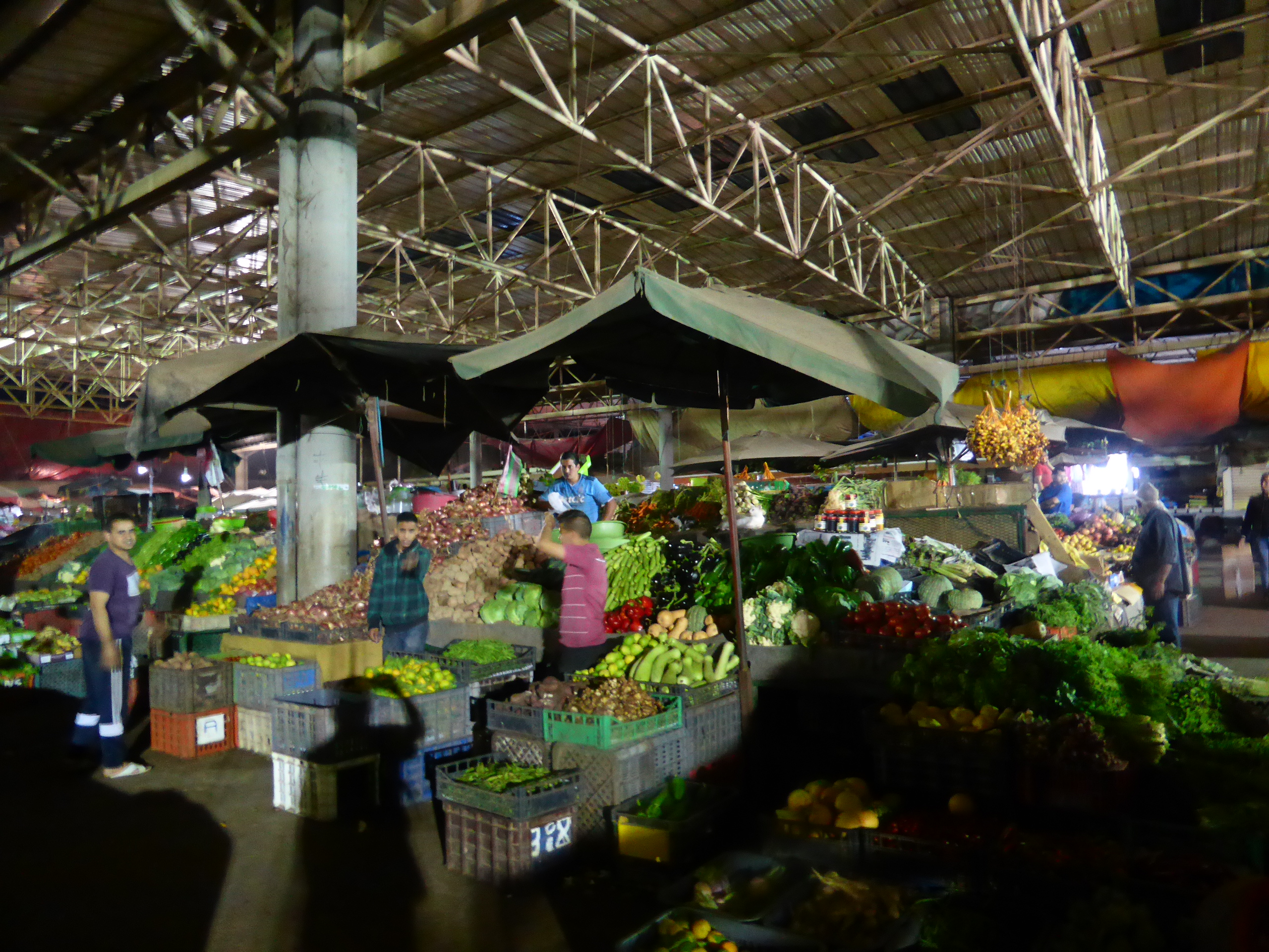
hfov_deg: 69.4
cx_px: 634
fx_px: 916
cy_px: 476
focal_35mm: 25
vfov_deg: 54.9
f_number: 3.3
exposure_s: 1/8
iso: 640
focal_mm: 4.3
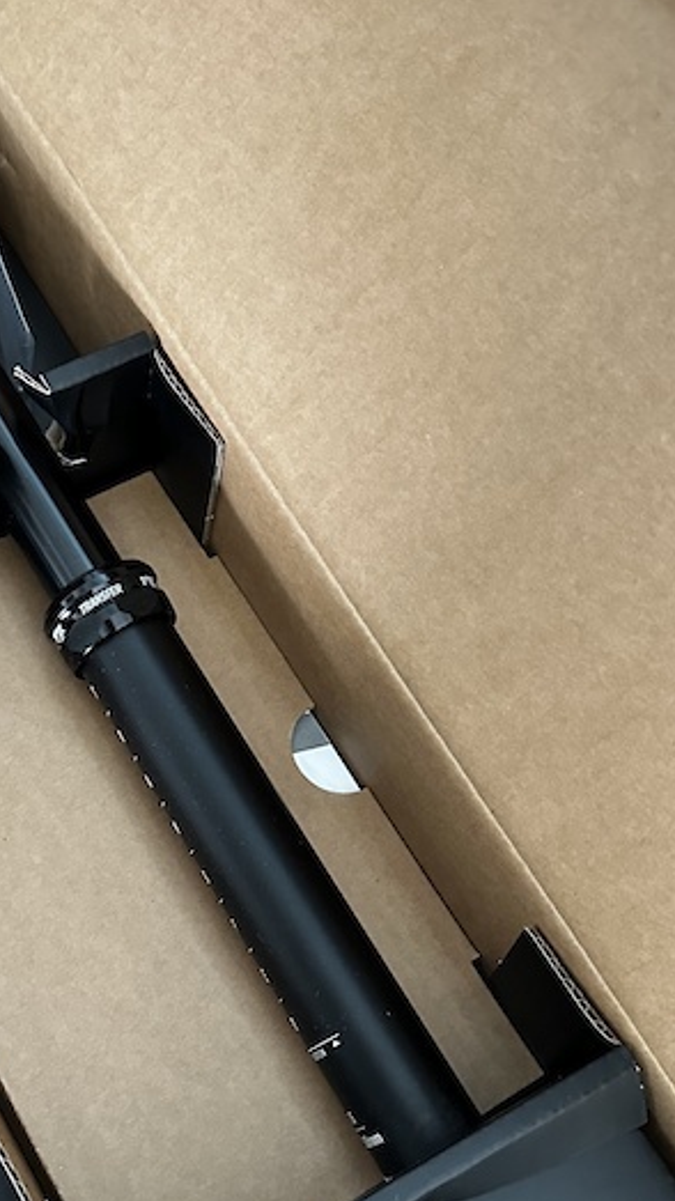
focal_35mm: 40
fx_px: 1273
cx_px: 188
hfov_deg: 29.3
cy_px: 719
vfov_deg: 50.2
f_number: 1.78
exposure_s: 1/60
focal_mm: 6.86
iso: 800
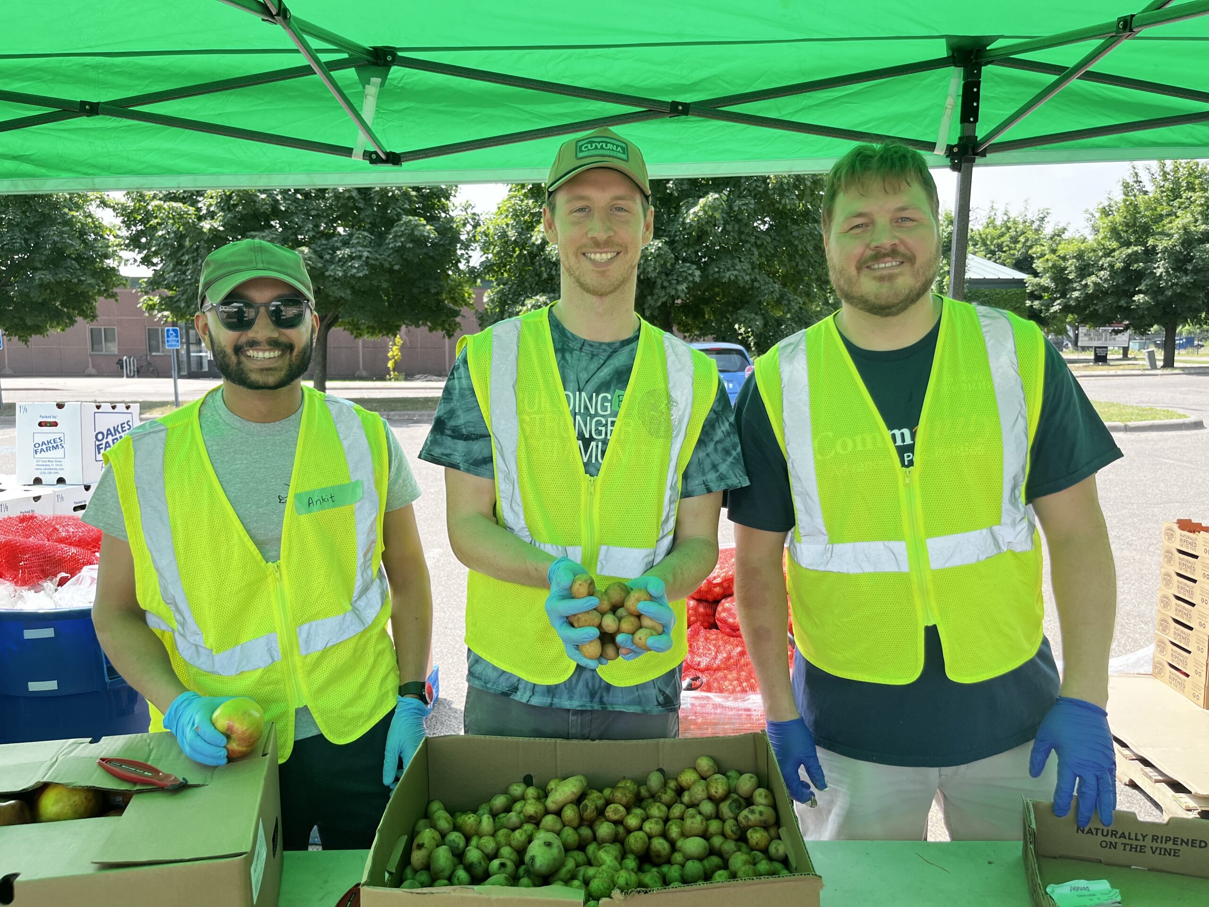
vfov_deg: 53.1
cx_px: 604
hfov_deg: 67.3
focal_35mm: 26
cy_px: 454
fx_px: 908
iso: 50
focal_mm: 5.1
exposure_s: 1/705
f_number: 1.6
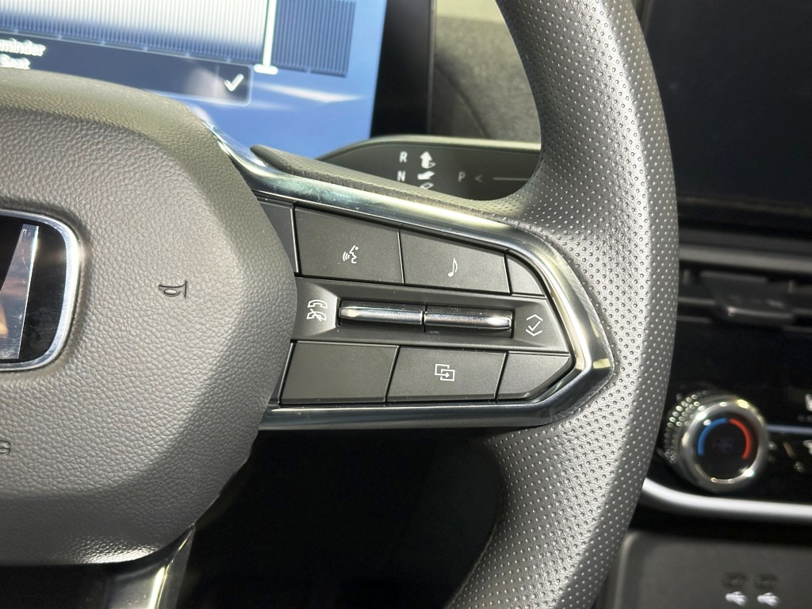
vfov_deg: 30.3
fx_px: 1126
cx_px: 406
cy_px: 304
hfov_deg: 39.7
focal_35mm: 48
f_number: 1.78
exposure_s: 1/39
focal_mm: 6.86
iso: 500
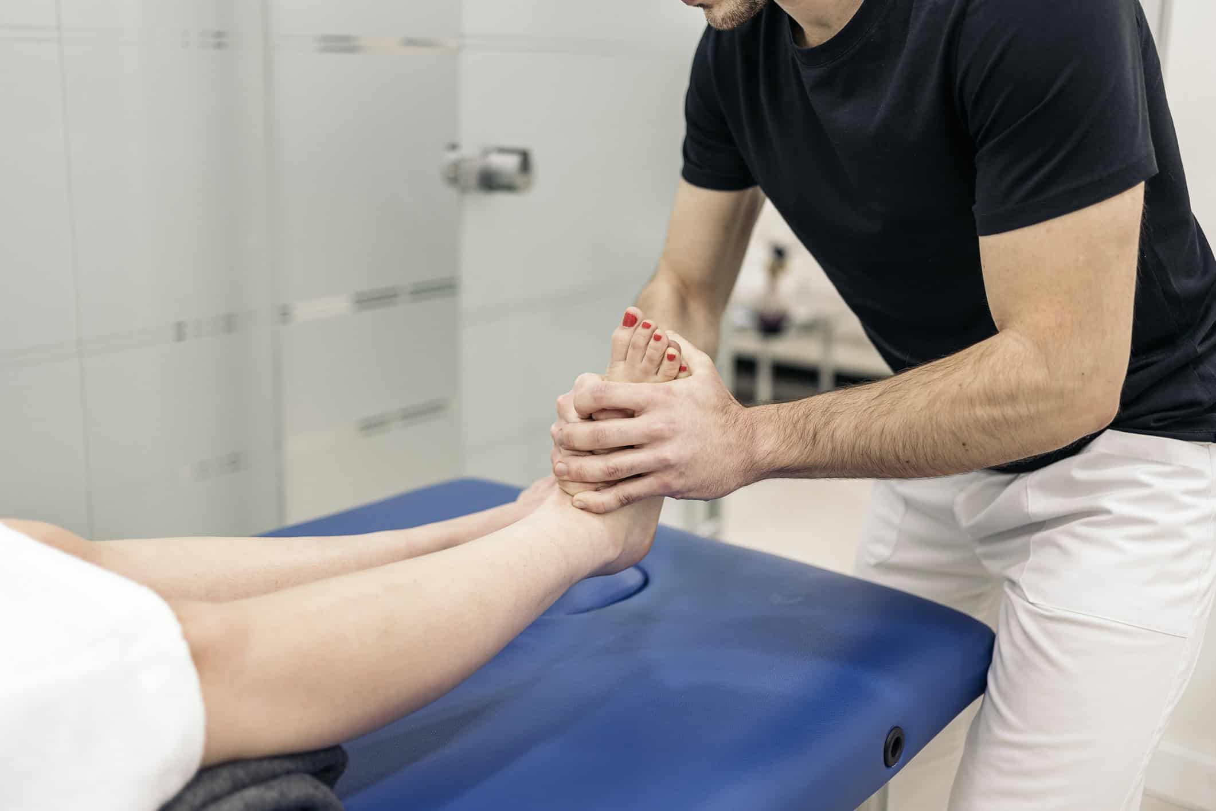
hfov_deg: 54.4
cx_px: 608
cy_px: 406
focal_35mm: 35
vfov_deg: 37.9
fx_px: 1182
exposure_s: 1/125
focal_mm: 35
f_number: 1.8
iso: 125
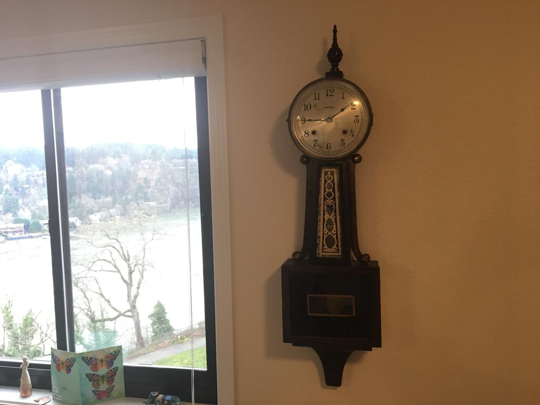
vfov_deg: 48.2
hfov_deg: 61.7
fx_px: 452
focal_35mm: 29
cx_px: 270
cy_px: 202
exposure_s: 1/30
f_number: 2.2
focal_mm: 4.15
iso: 80
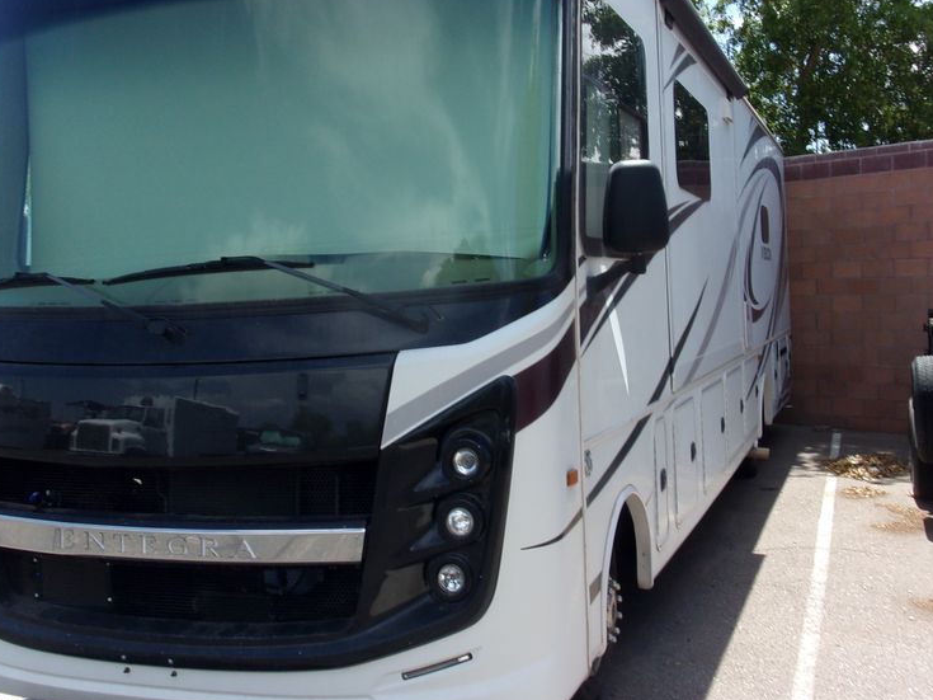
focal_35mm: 39
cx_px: 531
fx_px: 1051
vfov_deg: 36.7
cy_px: 288
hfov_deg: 47.7
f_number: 10.8
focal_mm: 5.1
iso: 80
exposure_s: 1/70
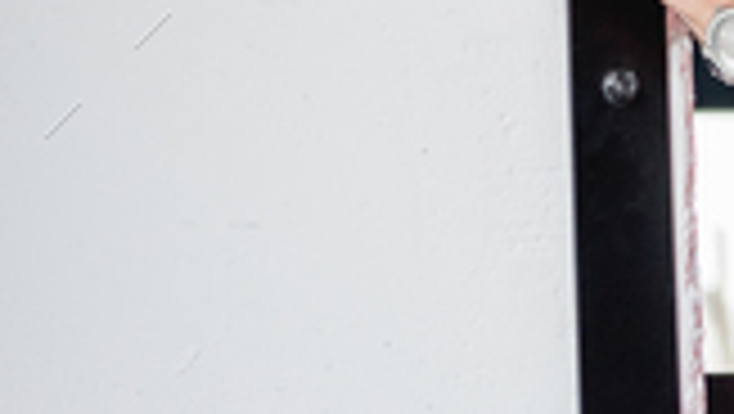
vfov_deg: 8.4
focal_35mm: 144
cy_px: -32
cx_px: 1076
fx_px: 2805
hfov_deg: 14.0
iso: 640
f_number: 2.8
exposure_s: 1/160
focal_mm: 38
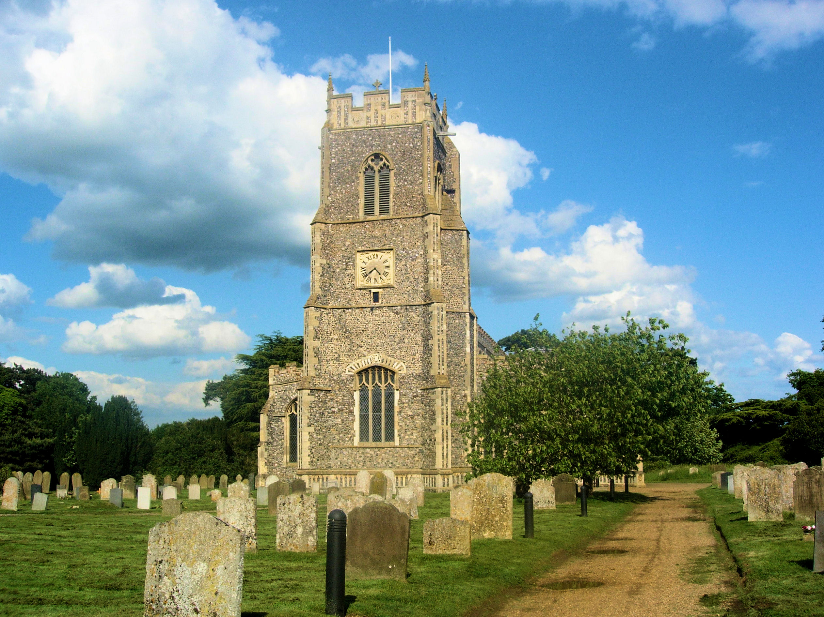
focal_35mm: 38
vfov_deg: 37.7
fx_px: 904
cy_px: 308
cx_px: 412
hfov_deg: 49.0
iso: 64
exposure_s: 1/1024
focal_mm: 7.8
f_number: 4.8
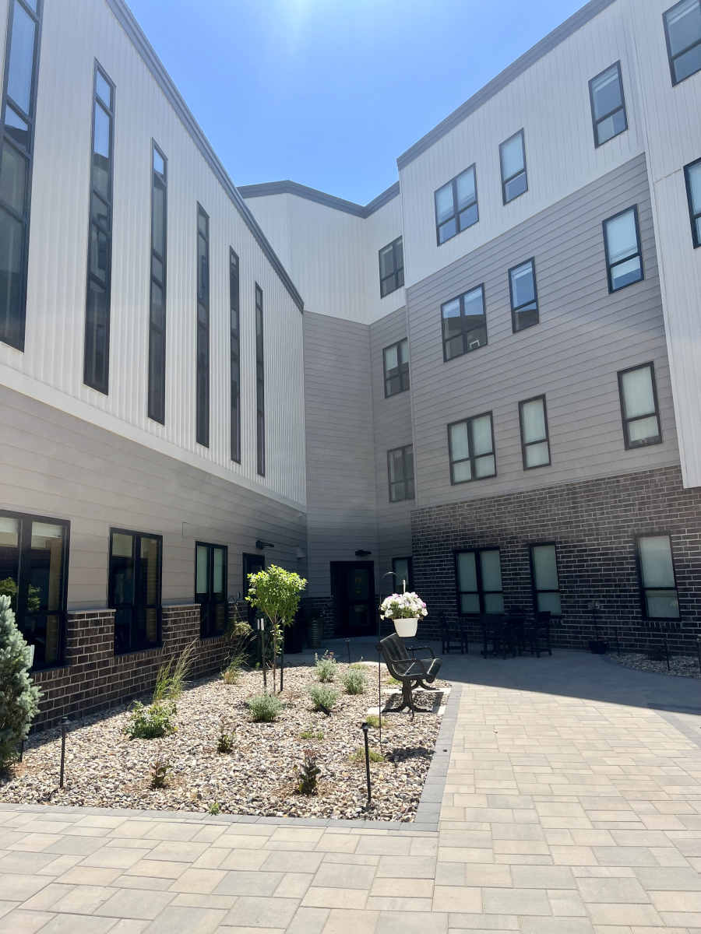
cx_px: 350
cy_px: 467
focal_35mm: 26
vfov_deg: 67.3
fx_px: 702
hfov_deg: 53.1
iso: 50
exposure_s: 1/2899
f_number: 1.6
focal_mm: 5.1
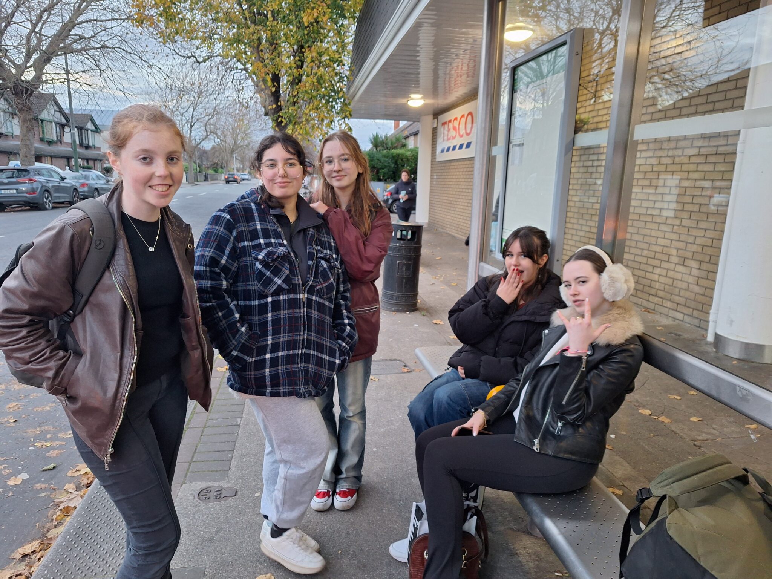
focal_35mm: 23
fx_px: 513
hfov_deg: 73.9
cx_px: 386
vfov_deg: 58.9
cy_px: 290
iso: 250
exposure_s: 1/50
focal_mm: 5.54
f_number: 1.8
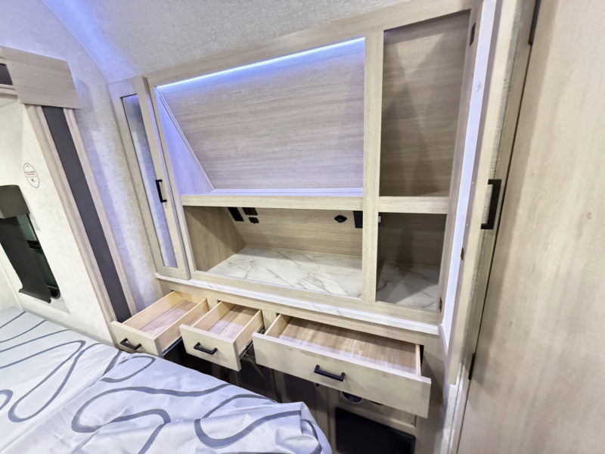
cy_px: 227
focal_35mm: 14
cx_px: 302
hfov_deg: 102.1
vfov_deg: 85.7
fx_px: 245
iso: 1250
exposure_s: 1/49
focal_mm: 2.22
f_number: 2.2
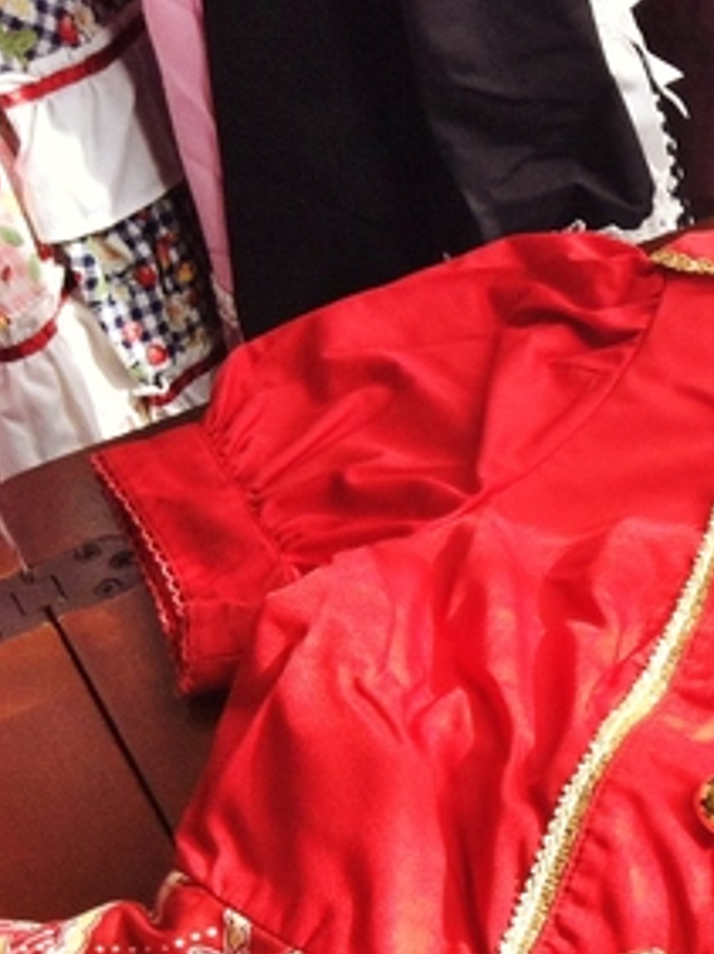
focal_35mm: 80
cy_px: 677
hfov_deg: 16.9
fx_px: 2203
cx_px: 1024
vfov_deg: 24.3
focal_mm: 3.85
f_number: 2.8
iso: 100
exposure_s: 1/120
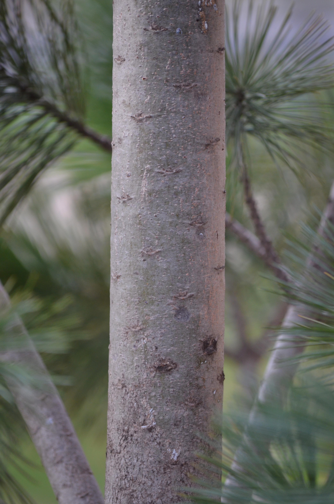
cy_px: 252
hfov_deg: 4.6
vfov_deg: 6.9
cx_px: 167
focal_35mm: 300
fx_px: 4194
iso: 720
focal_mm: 200
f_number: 5.6
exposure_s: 1/250
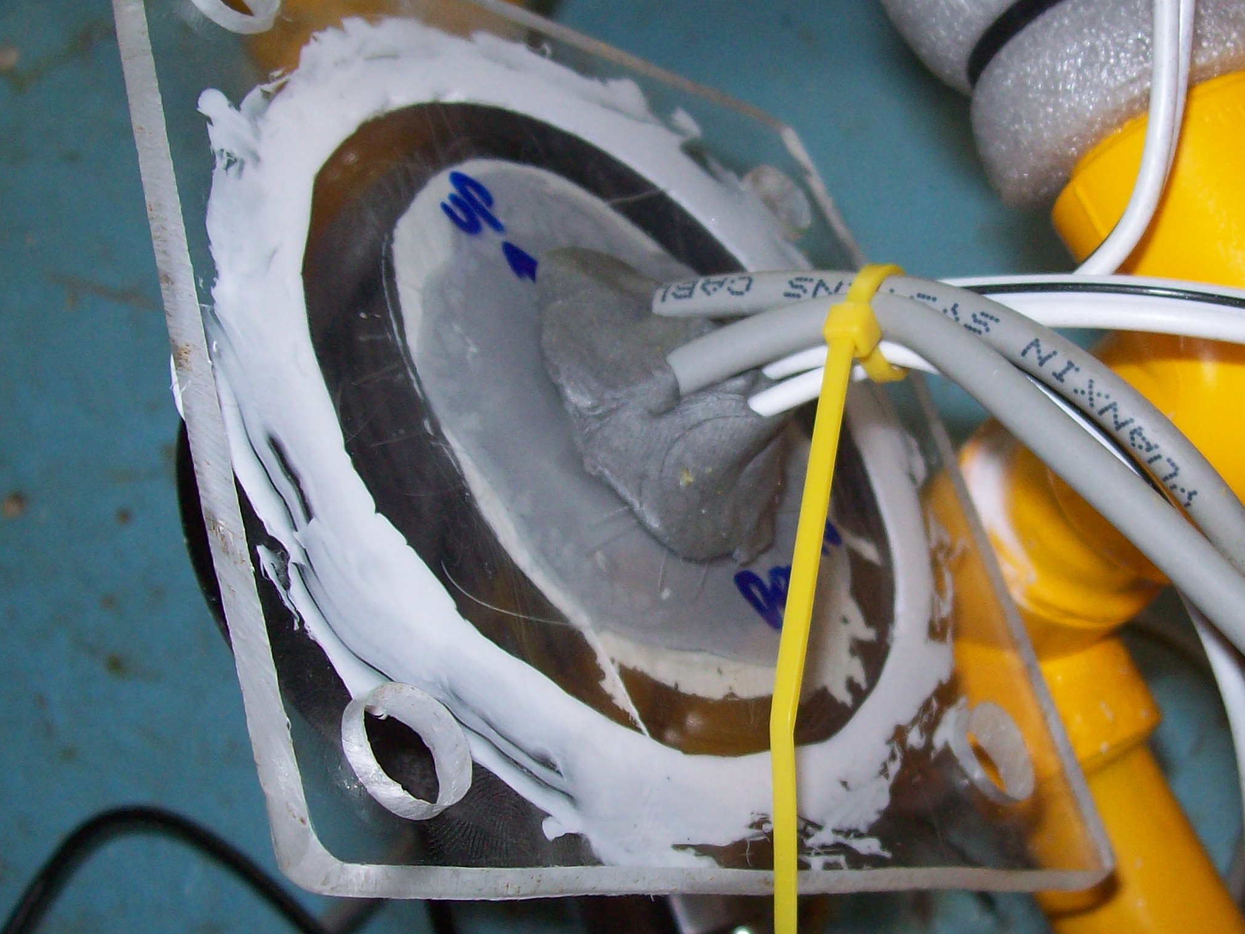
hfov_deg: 35.4
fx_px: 1942
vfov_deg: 27.0
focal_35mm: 54
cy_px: 412
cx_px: 760
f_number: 2.7
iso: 80
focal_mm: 6
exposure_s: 1/64
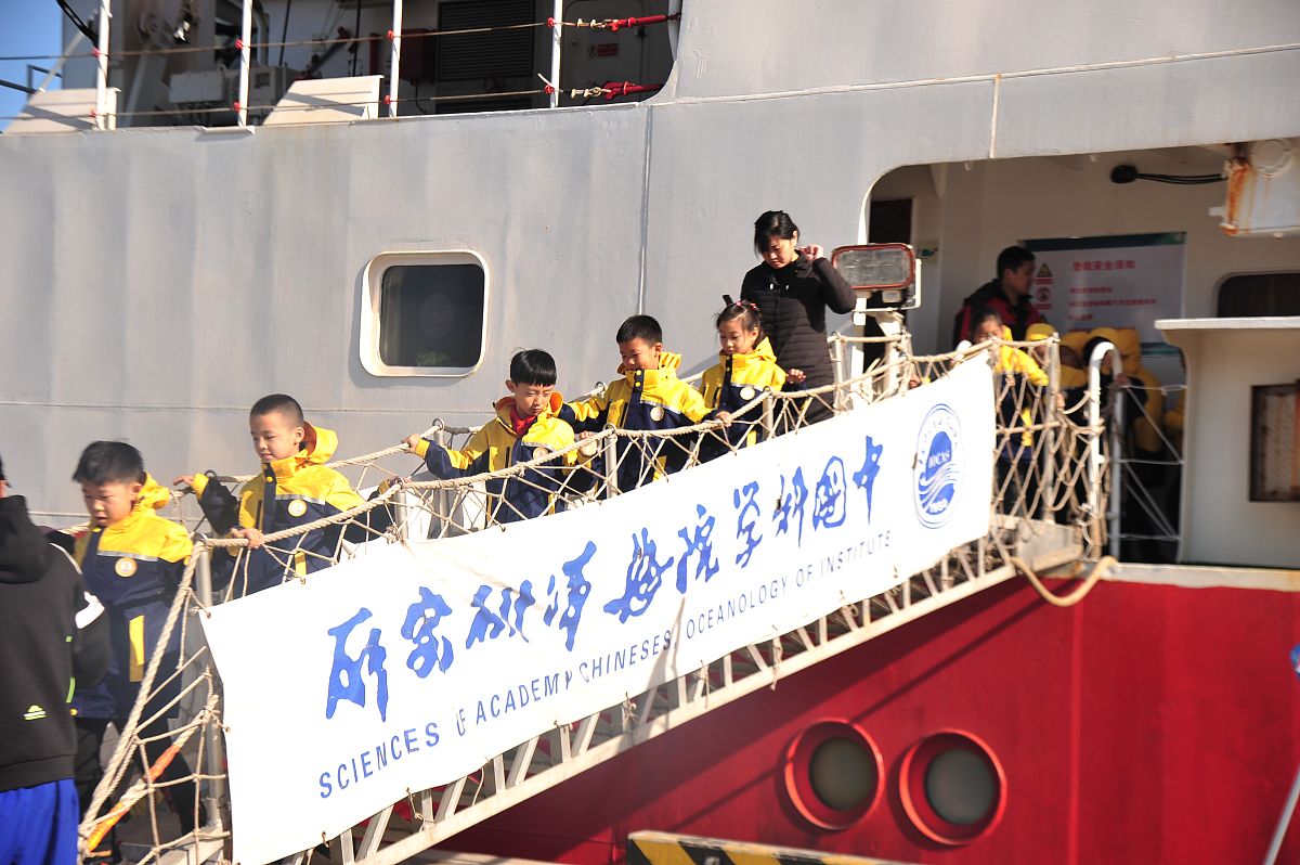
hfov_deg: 30.5
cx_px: 650
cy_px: 432
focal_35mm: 66
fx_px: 2381
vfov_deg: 20.6
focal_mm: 66
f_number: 10
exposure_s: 1/320
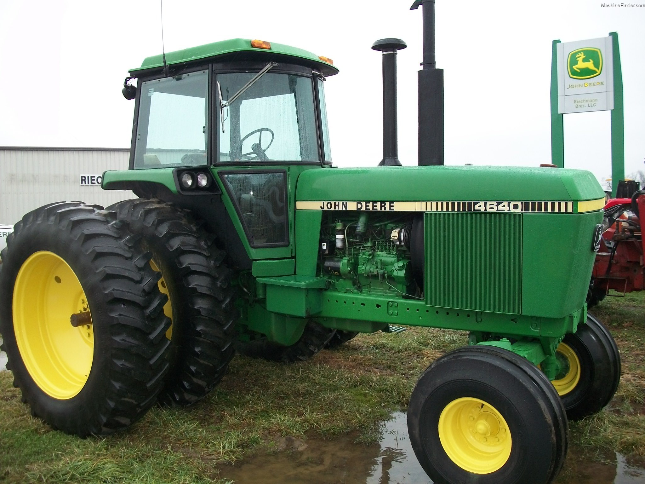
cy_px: 242
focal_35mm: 32
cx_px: 322
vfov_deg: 44.2
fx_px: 596
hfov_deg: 56.8
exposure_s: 1/125
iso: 80
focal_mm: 5.7
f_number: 2.9
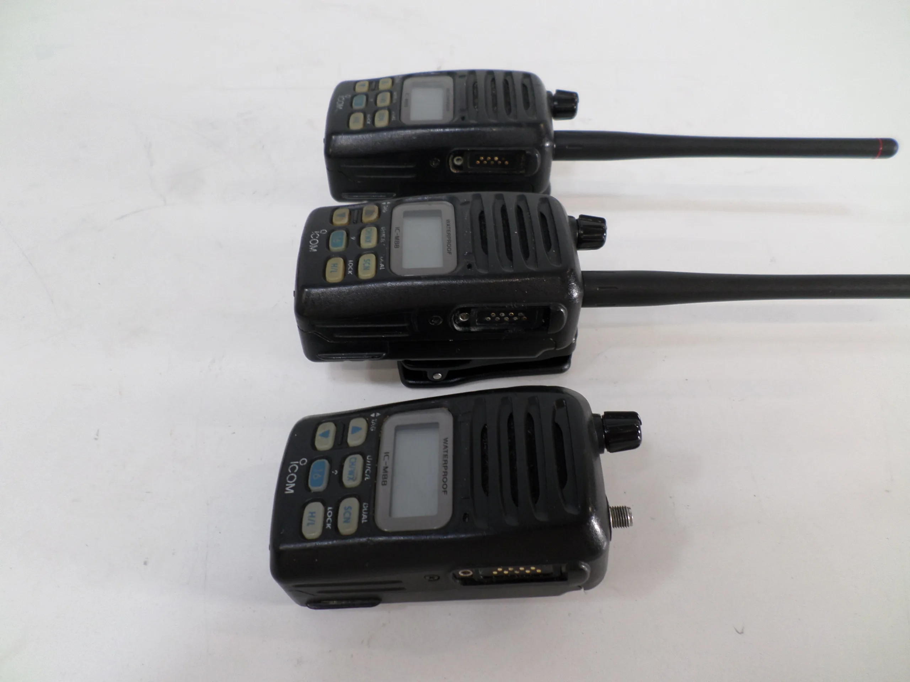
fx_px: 657
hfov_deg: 69.4
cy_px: 341
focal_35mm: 25
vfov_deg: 54.9
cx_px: 455
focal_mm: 4.5
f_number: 2.5
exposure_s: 1/45
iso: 80
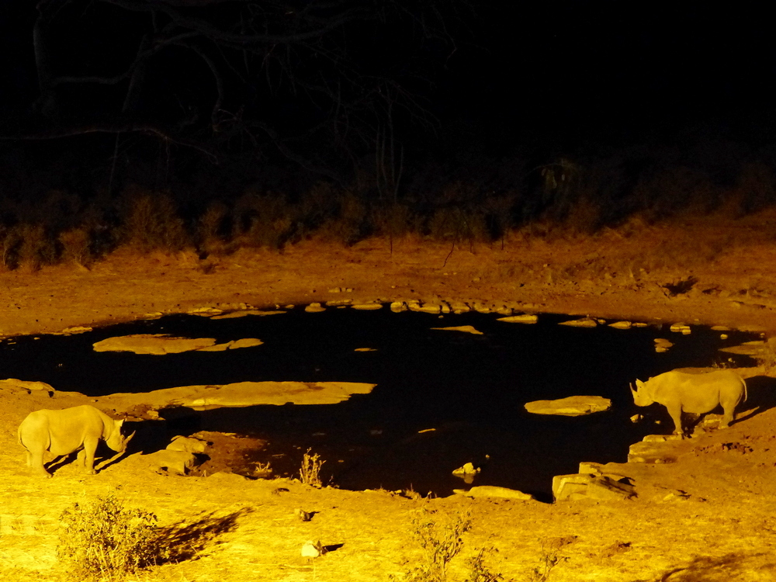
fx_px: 1480
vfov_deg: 22.3
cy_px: 291
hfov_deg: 29.4
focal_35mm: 66
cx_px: 388
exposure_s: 1/4
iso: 1600
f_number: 2.8
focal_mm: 11.9
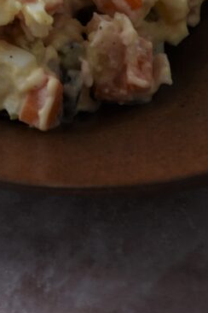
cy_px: -144
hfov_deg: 2.5
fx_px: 4740
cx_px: -32
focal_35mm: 547
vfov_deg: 3.8
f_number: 5.6
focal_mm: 116
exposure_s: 1/400
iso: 200
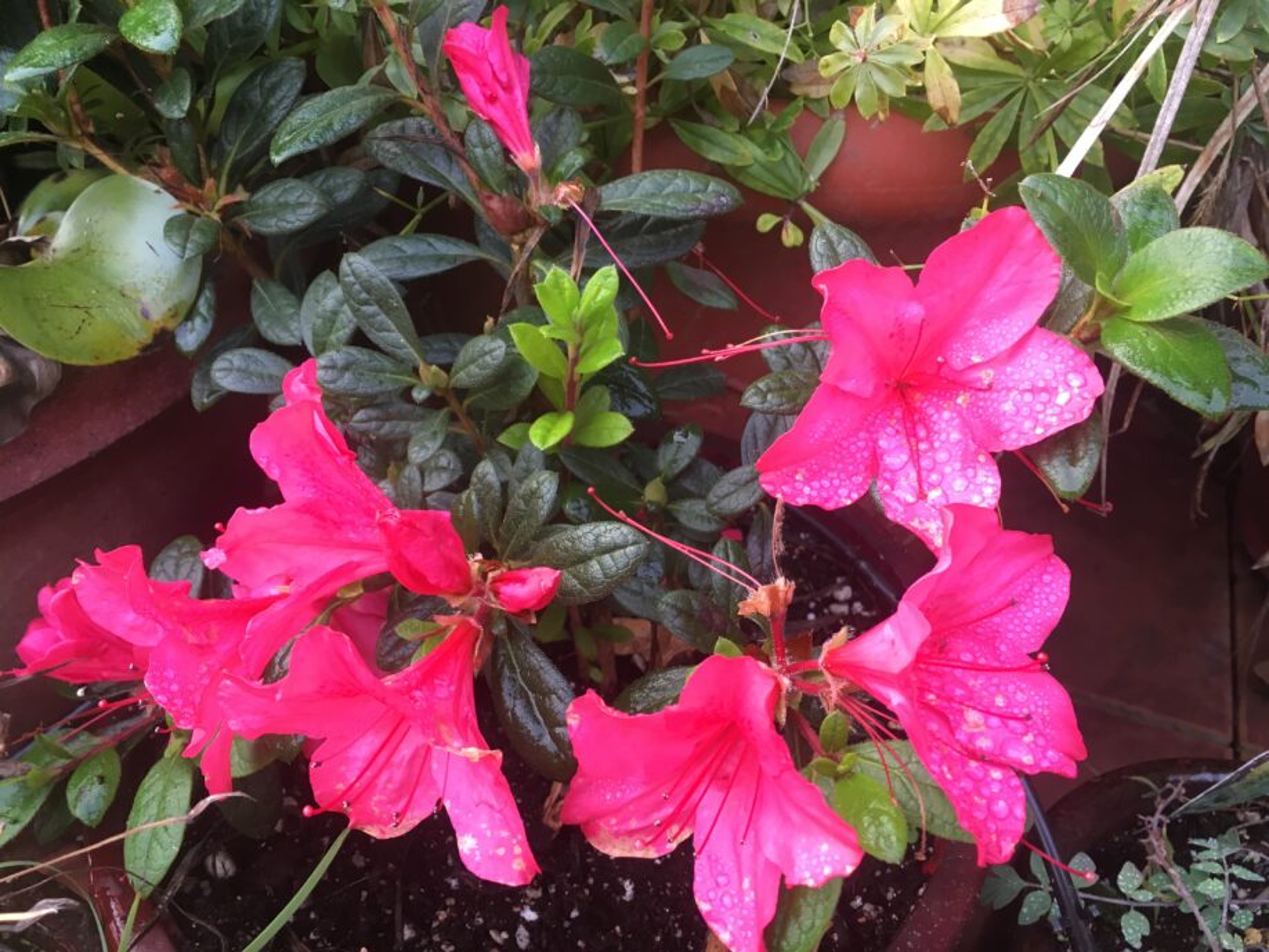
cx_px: 634
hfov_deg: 61.6
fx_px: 1063
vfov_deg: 48.2
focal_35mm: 29
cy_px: 476
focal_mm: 4.15
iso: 32
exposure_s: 1/30
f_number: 2.2
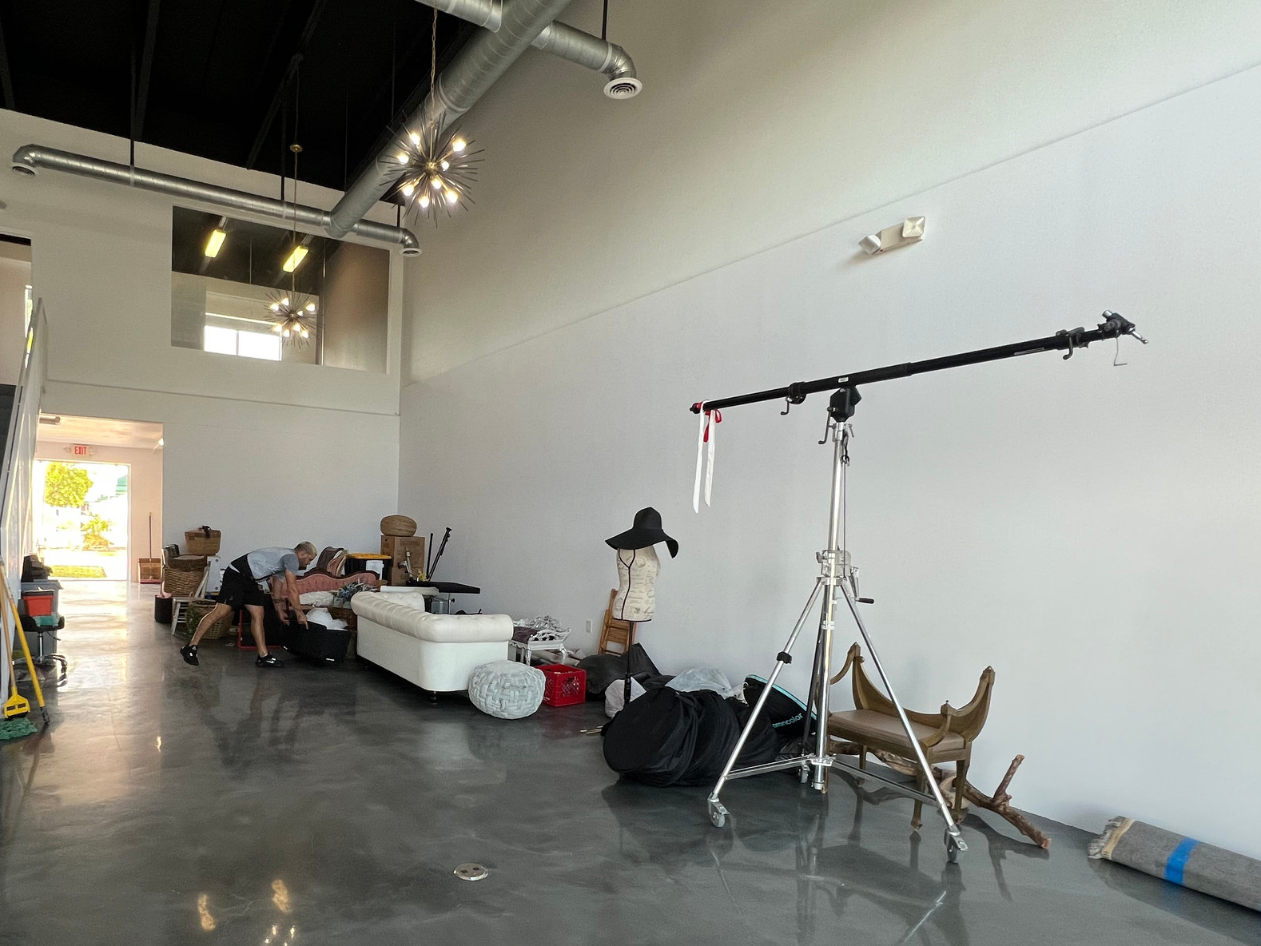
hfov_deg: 82.6
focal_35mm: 19
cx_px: 453
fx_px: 692
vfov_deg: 67.9
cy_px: 574
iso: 125
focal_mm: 1.57
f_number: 1.8
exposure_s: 1/120
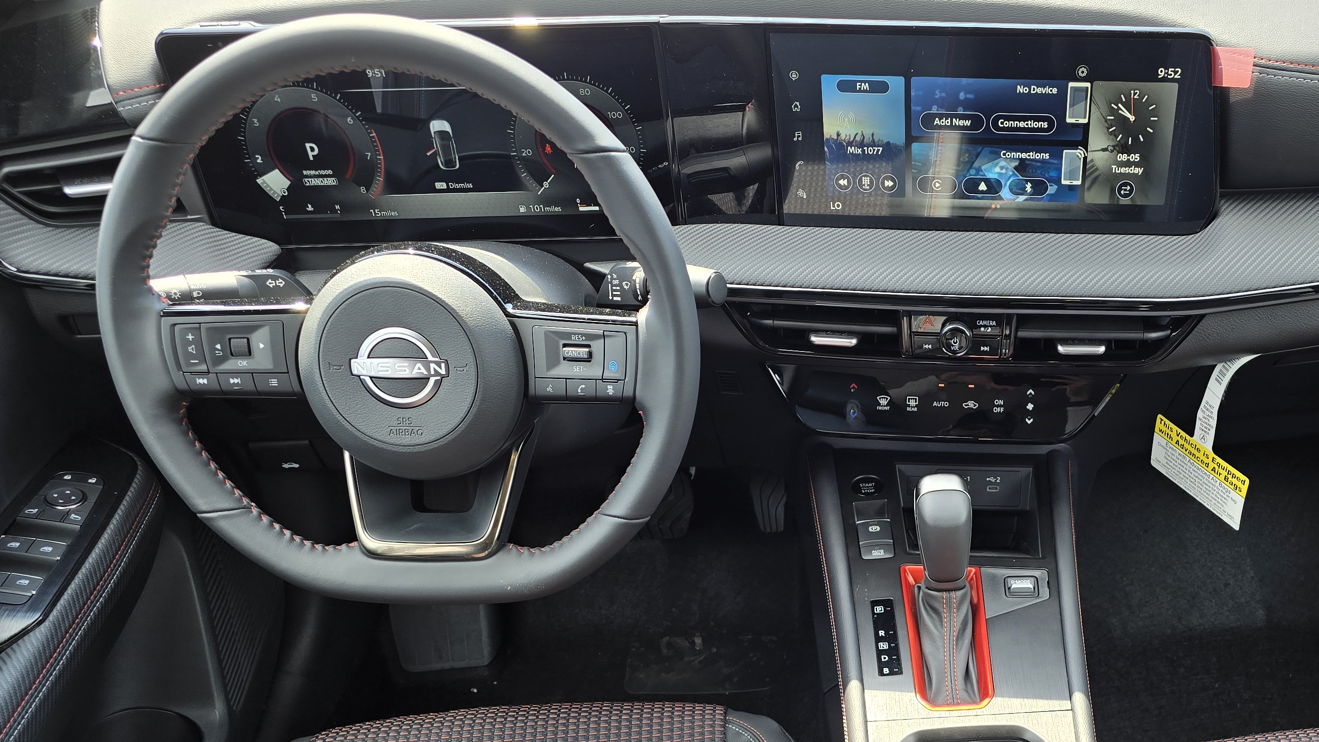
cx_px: 940
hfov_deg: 51.2
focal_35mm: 38
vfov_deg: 29.5
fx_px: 1329
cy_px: 710
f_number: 1.7
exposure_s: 1/180
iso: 32
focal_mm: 6.3
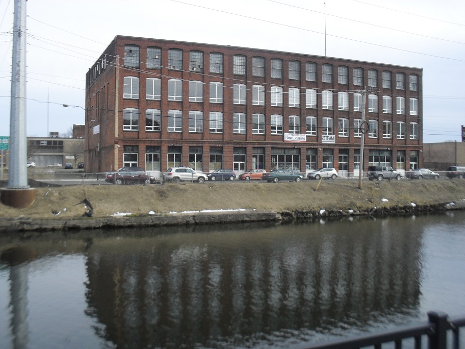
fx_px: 470
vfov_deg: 40.7
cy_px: 174
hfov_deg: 52.6
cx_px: 232
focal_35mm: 35
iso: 100
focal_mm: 6.3
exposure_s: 1/90
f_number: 8.4
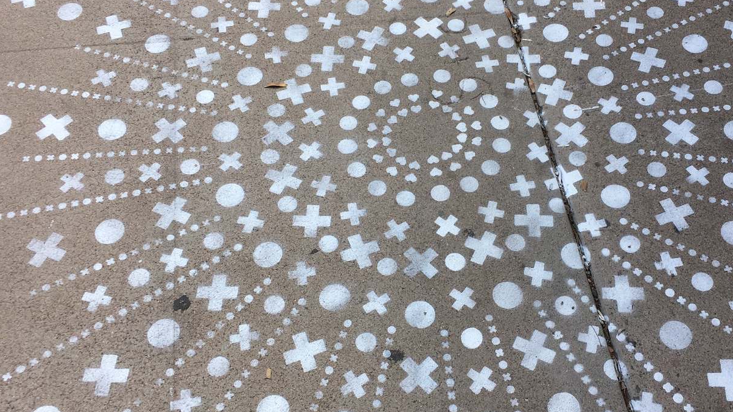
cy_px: 217
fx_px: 816
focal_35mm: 42
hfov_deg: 48.2
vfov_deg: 28.3
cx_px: 426
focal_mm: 4.15
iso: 25
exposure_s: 1/916
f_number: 2.2
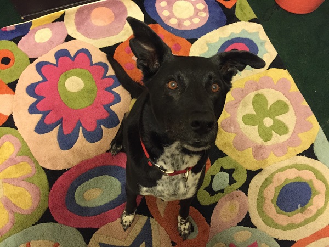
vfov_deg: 48.2
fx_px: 276
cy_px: 124
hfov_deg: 61.7
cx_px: 164
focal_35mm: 29
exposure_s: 1/15
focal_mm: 4.15
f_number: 2.2
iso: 320
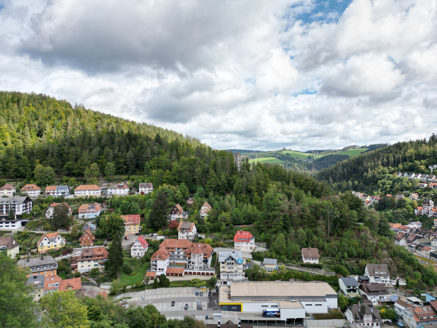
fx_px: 303
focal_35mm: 24
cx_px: 218
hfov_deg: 71.6
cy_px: 164
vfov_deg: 56.8
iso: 110
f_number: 1.7
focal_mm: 6.72
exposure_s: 1/3000
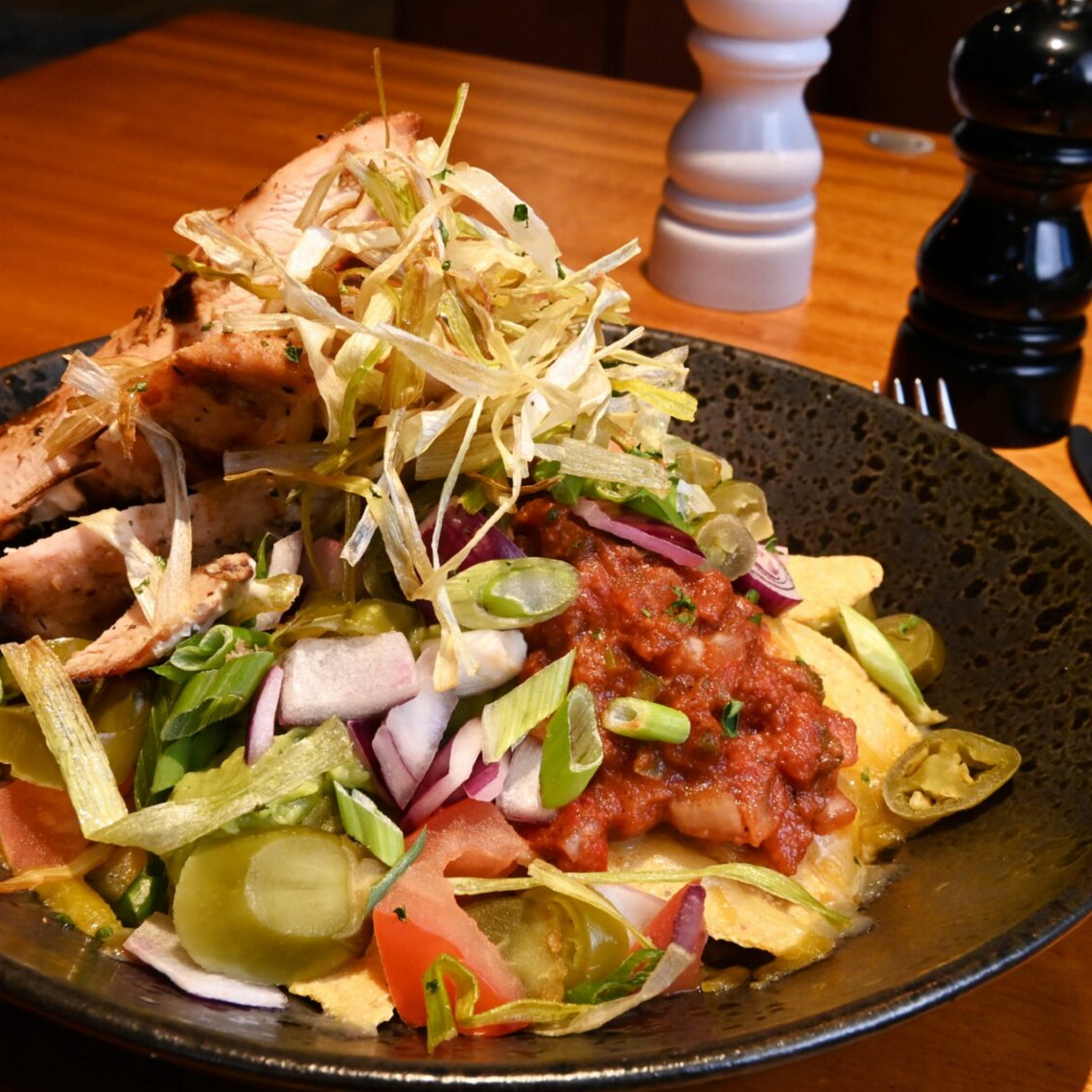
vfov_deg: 34.7
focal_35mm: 49
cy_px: 547
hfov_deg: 34.7
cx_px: 562
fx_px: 1749
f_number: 22
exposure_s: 1/30
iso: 3200
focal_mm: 38
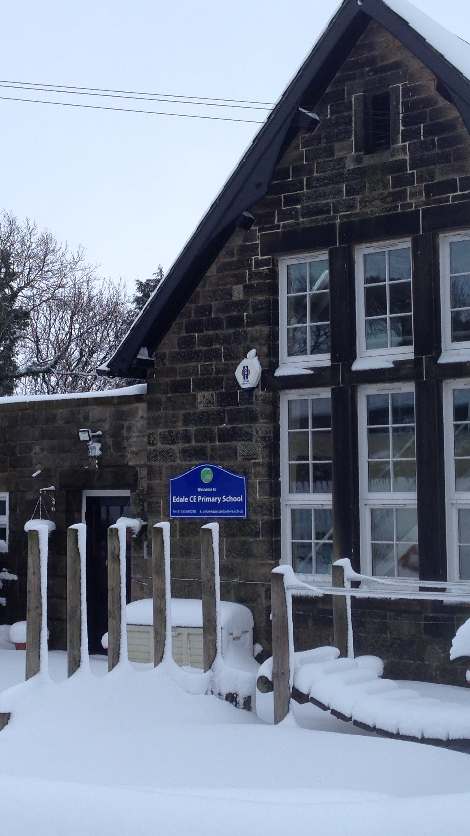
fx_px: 1263
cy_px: 385
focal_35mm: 57
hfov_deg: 21.1
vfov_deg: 36.6
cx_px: 230
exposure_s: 1/695
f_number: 2.4
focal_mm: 4.12
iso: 50
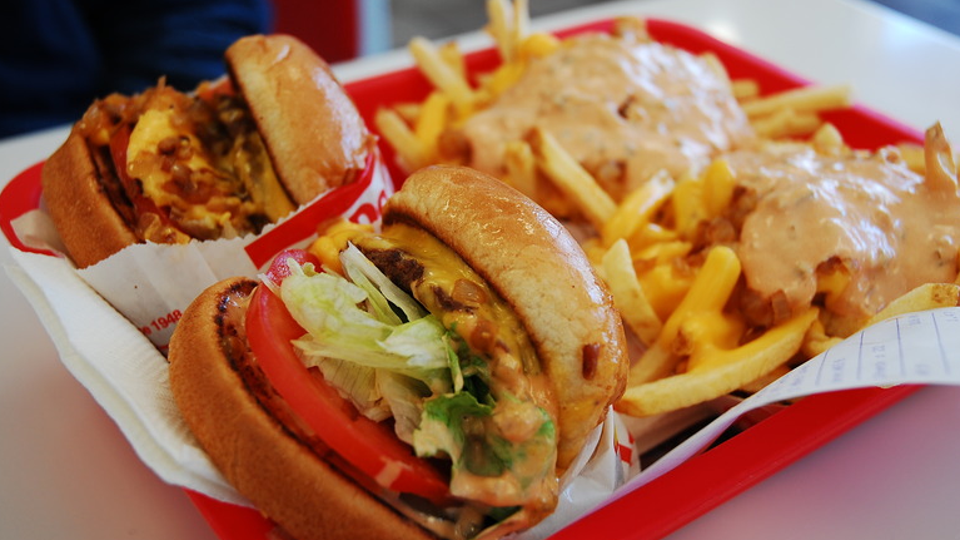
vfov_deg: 24.1
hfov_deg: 41.7
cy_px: 242
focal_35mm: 50
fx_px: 1261
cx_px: 482
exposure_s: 1/60
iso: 200
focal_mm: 31
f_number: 4
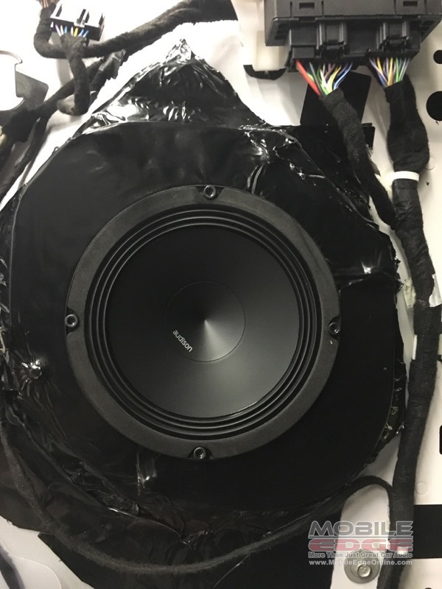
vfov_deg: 61.7
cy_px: 294
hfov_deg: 48.2
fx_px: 494
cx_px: 221
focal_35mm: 29
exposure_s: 1/15
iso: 320
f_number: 2.2
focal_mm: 4.15
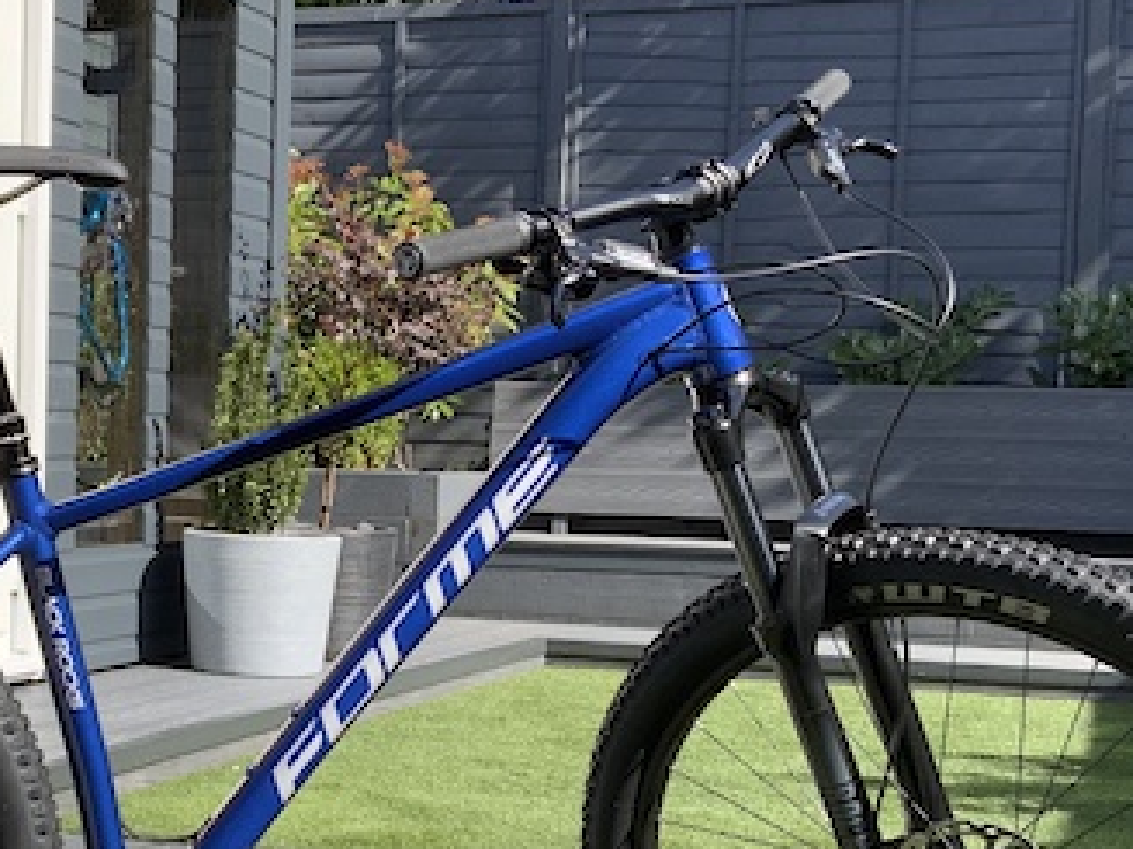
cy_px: 568
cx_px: 239
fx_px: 2323
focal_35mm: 71
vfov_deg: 20.6
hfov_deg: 26.9
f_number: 1.8
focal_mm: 3
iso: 16
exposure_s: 1/883
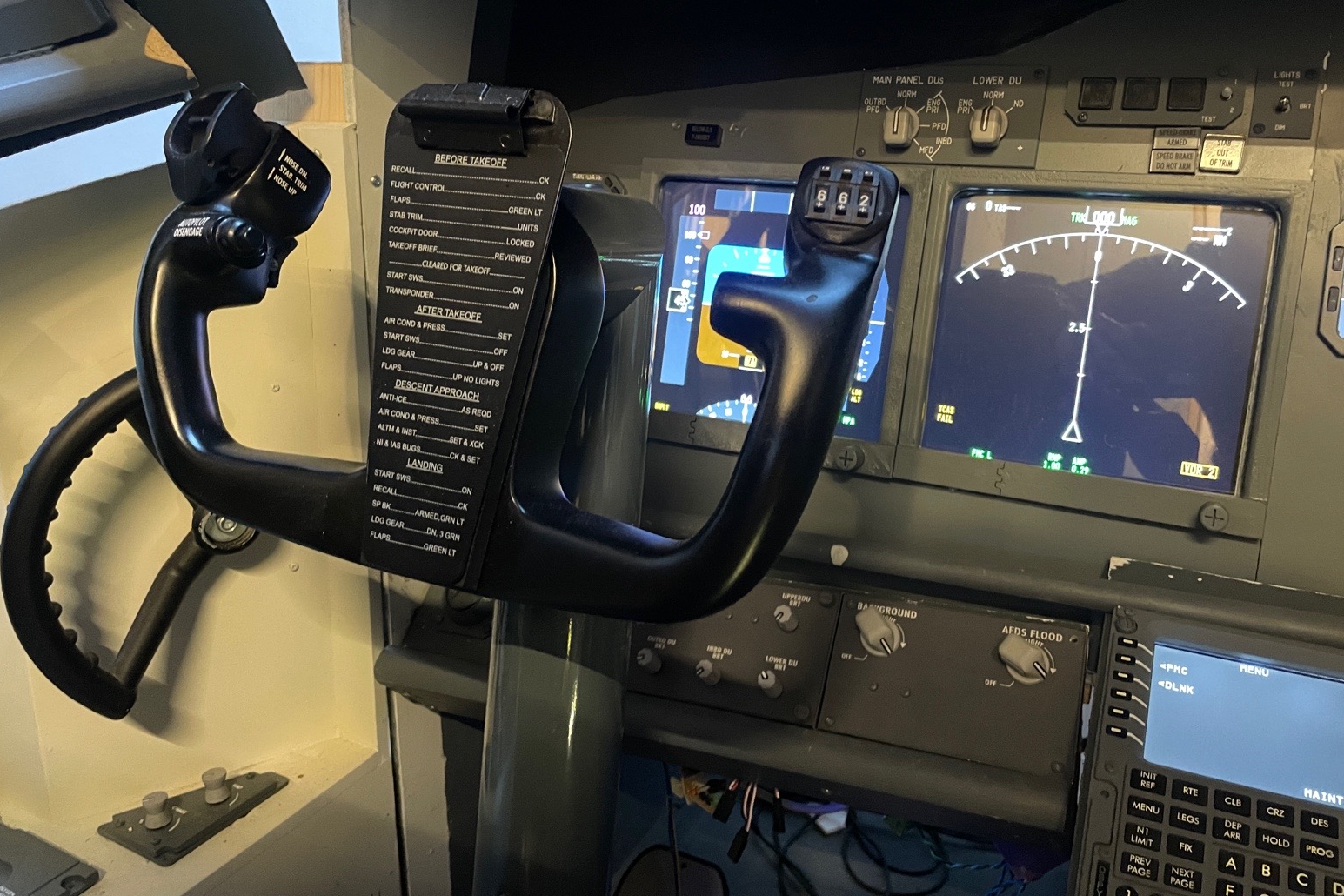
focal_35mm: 28
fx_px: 1045
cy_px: 383
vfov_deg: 46.3
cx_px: 678
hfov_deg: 65.5
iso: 1000
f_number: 1.6
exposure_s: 1/25
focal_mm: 4.2
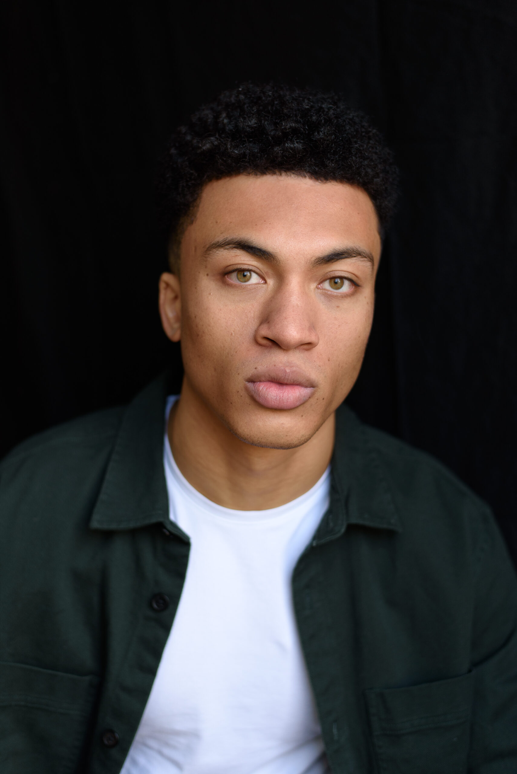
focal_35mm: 50
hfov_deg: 27.0
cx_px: 258
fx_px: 1076
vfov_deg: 39.6
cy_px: 387
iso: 250
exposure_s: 1/320
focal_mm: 50
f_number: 2
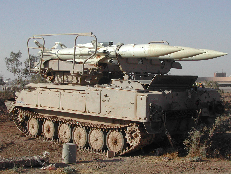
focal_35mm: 62
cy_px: 87
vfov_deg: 23.7
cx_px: 116
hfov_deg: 31.2
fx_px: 414
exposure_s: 1/208
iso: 100
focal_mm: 13.2
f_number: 9.6
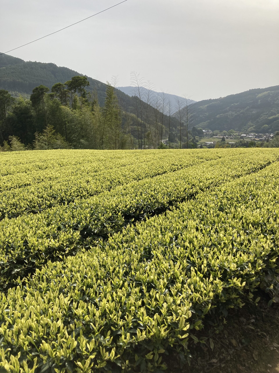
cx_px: 140
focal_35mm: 28
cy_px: 186
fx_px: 301
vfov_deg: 63.4
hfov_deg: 49.7
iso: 25
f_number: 1.8
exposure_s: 1/3205
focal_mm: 3.99
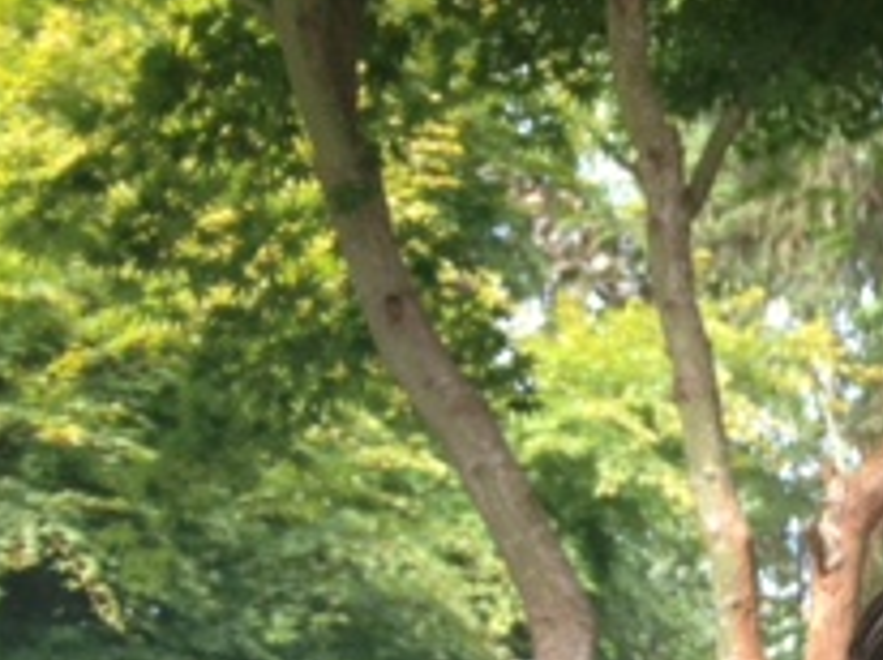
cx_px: 1149
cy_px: 1020
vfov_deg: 12.8
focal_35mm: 109
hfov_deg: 17.0
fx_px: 2777
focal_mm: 4.28
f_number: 2.4
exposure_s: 1/120
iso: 50
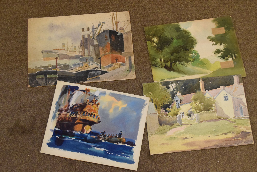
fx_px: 310
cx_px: 128
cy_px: 86
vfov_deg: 30.8
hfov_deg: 45.0
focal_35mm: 44
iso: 3200
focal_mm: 29
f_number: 5.6
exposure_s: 1/125
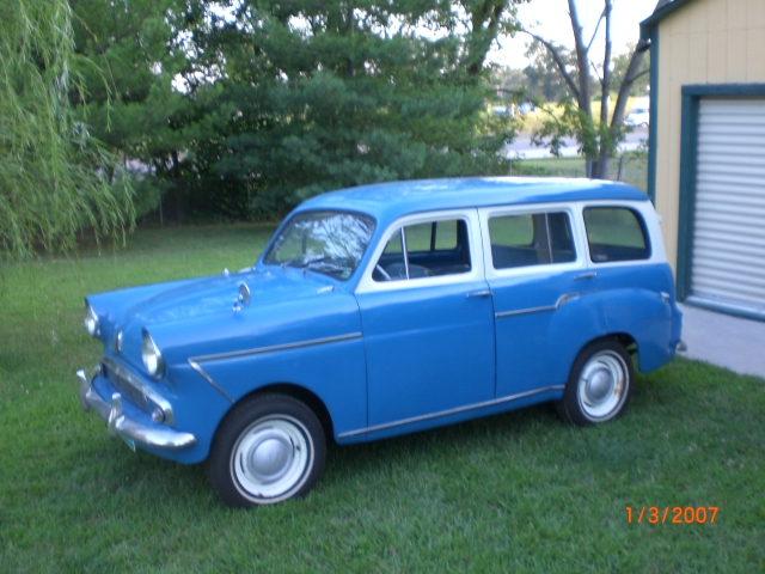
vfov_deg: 37.7
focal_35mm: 38
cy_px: 287
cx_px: 382
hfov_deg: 49.0
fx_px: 840
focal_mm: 6.3
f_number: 3.1
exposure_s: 1/60
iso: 100
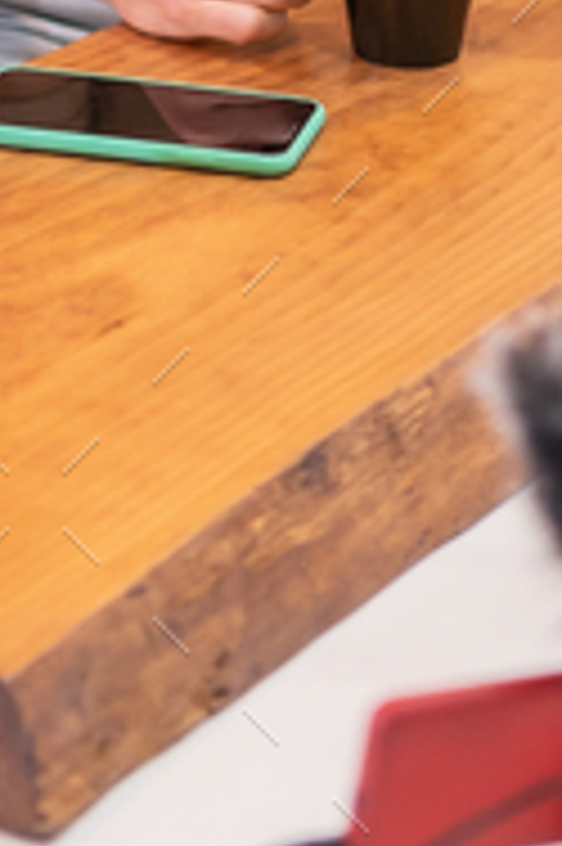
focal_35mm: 165
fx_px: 3871
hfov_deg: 8.3
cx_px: 13
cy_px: -209
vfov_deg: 12.1
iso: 320
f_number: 1.8
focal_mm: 35
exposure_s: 1/160
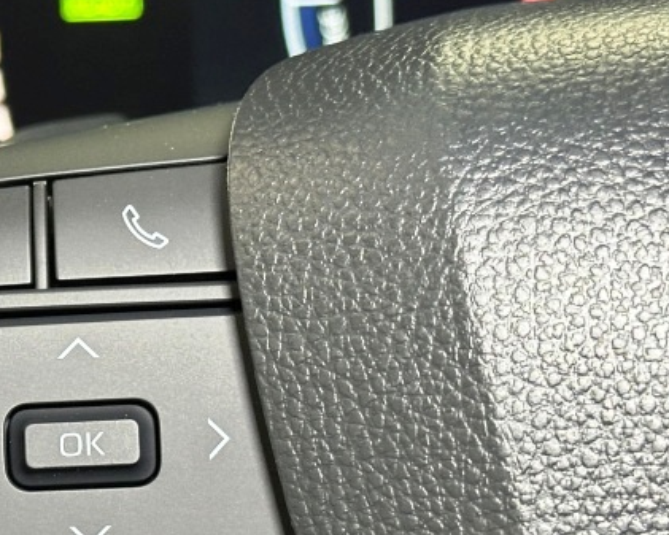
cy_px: 359
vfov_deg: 13.5
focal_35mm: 114
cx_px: 13
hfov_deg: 16.5
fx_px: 2258
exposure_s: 1/40
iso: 320
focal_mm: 6.86
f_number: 1.78
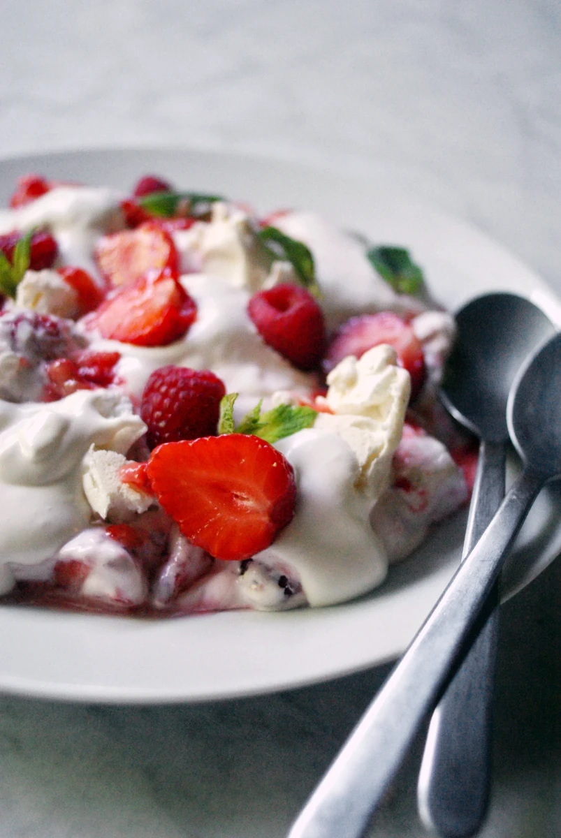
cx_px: 280
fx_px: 979
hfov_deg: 32.0
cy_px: 419
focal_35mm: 42
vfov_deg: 46.4
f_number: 2.8
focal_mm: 28
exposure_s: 1/250
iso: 800
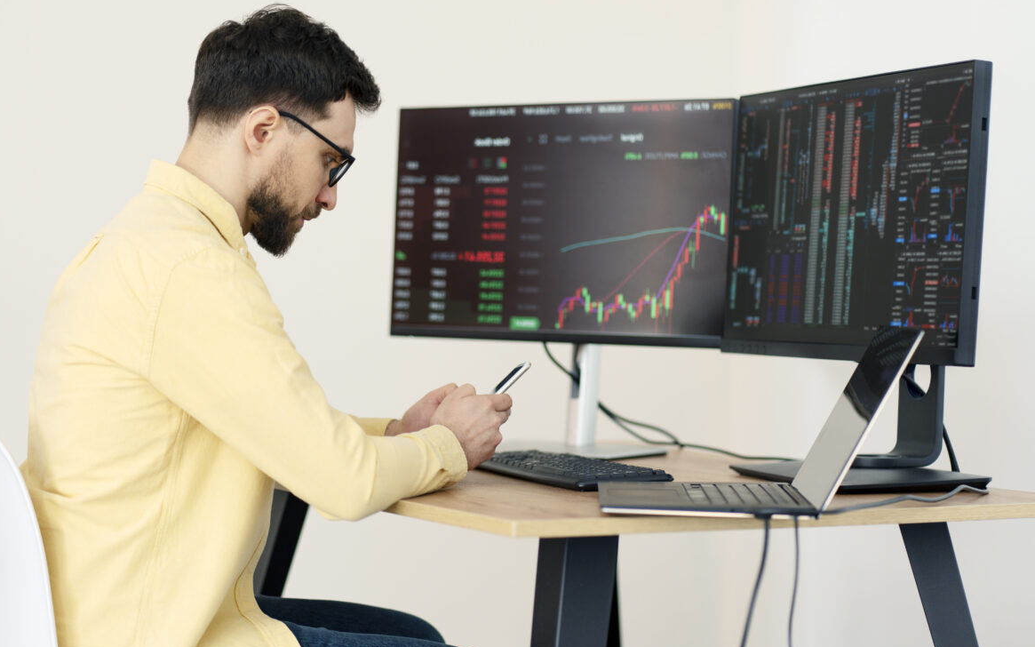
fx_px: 2454
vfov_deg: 15.0
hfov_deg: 23.8
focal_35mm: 87
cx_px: 517
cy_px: 316
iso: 400
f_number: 2
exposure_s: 1/320
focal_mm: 85
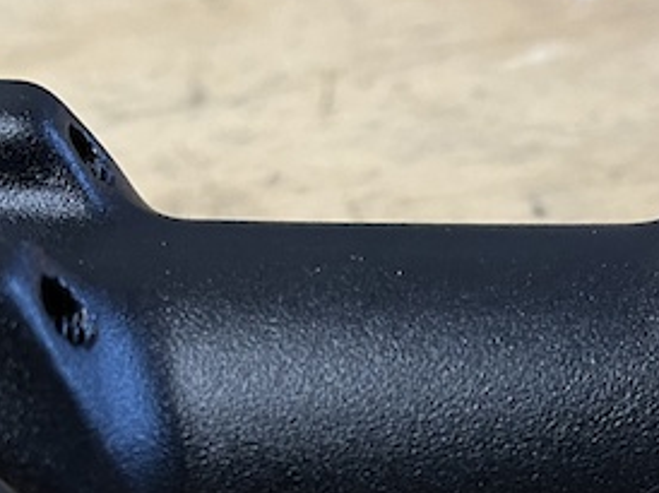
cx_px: 402
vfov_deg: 18.8
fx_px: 1446
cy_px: 498
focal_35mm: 76
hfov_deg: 25.6
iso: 125
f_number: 1.6
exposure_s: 1/60
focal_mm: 5.1
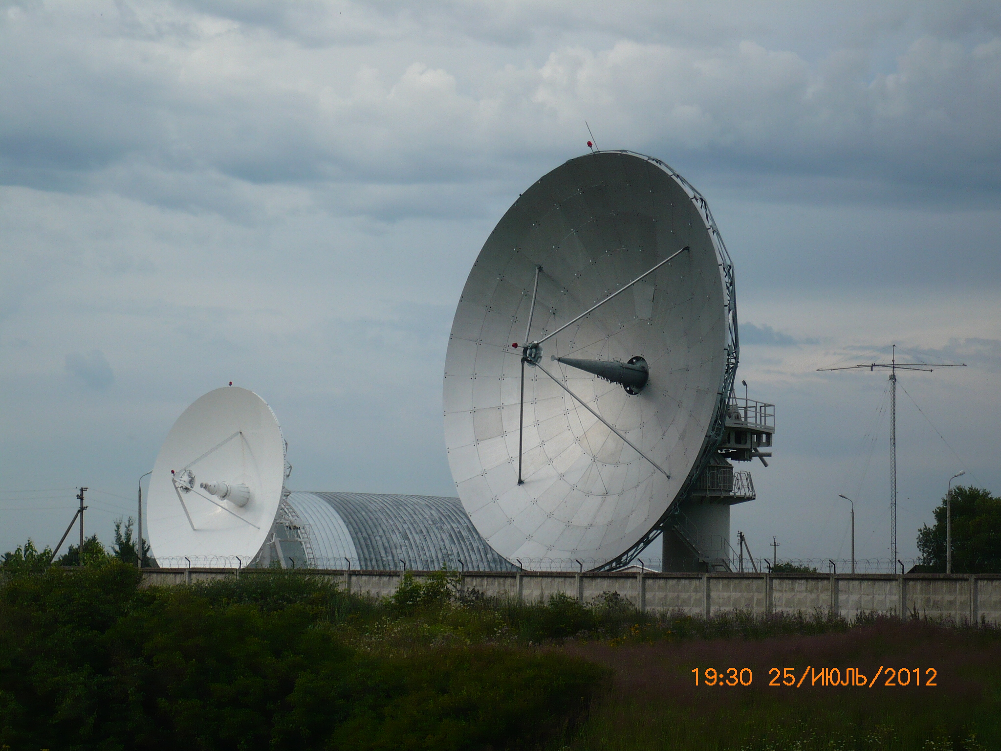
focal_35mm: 97
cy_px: 376
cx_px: 500
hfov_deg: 20.2
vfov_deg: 15.2
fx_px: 2805
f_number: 4.8
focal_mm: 16.1
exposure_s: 1/500
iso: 100
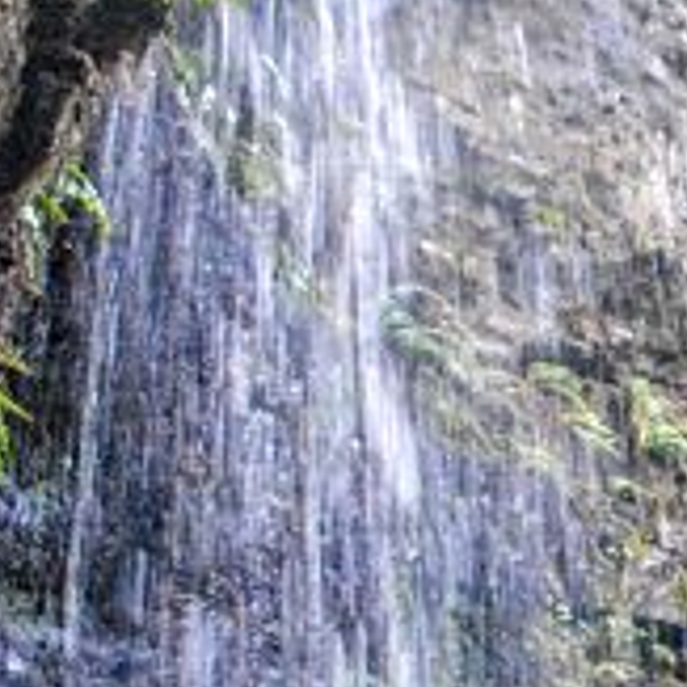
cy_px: 776
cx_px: 999
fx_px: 3054
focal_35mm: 136
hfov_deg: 12.3
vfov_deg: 12.6
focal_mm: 20
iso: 1600
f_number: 3.8
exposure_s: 1/30
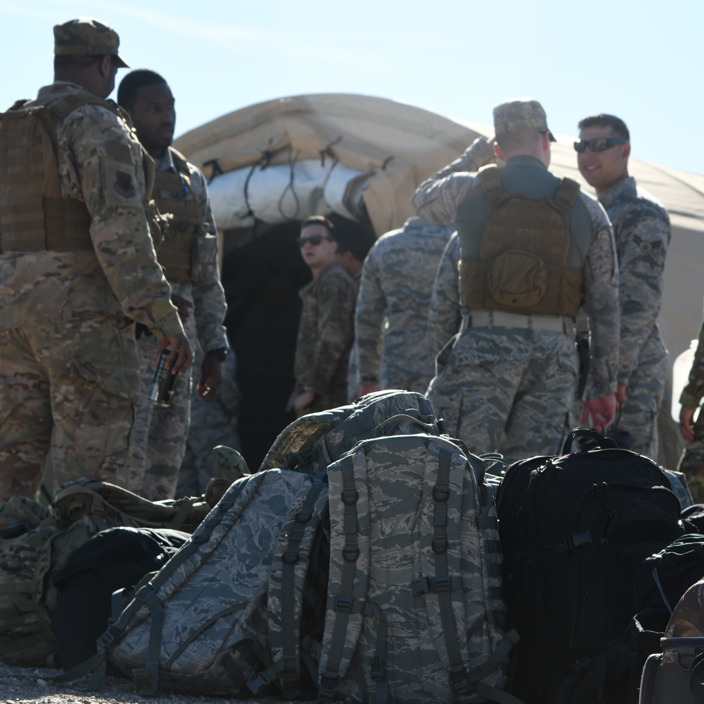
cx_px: 422
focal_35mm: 134
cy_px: 352
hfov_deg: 13.0
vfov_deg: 13.0
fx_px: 3083
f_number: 5.6
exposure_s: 1/640
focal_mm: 70
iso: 200
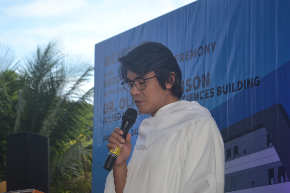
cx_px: 145
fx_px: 664
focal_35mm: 82
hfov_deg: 24.6
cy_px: 96
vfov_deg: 16.6
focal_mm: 55
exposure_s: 1/125
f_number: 5.6
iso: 100
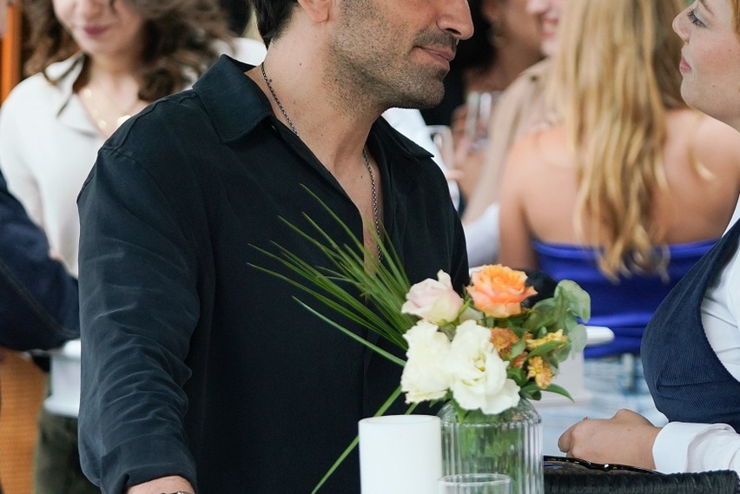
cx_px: 554
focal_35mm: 264
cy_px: 208
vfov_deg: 5.2
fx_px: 5429
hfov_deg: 7.8
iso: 500
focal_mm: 100
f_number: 3.5
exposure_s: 1/200
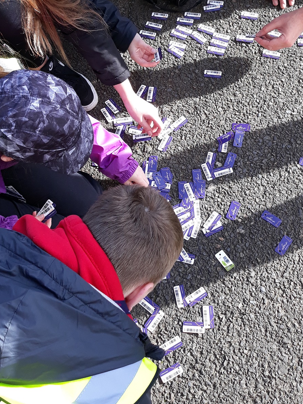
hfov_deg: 30.8
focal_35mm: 47
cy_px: 133
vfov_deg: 39.9
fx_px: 549
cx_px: 173
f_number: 1.7
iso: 40
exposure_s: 1/342
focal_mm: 3.71
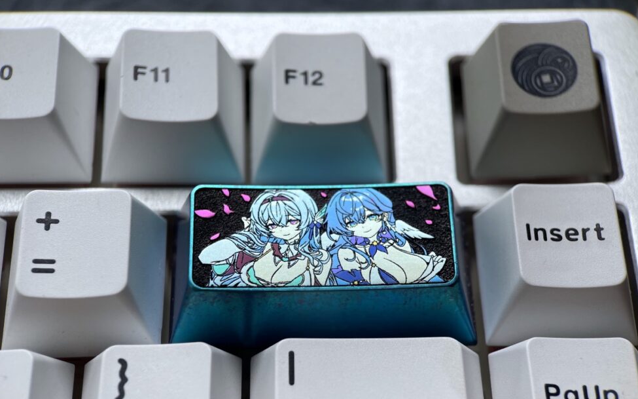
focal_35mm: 28
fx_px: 487
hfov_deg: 66.5
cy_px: 239
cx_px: 319
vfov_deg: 44.3
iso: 32
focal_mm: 4.2
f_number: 1.6
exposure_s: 1/454
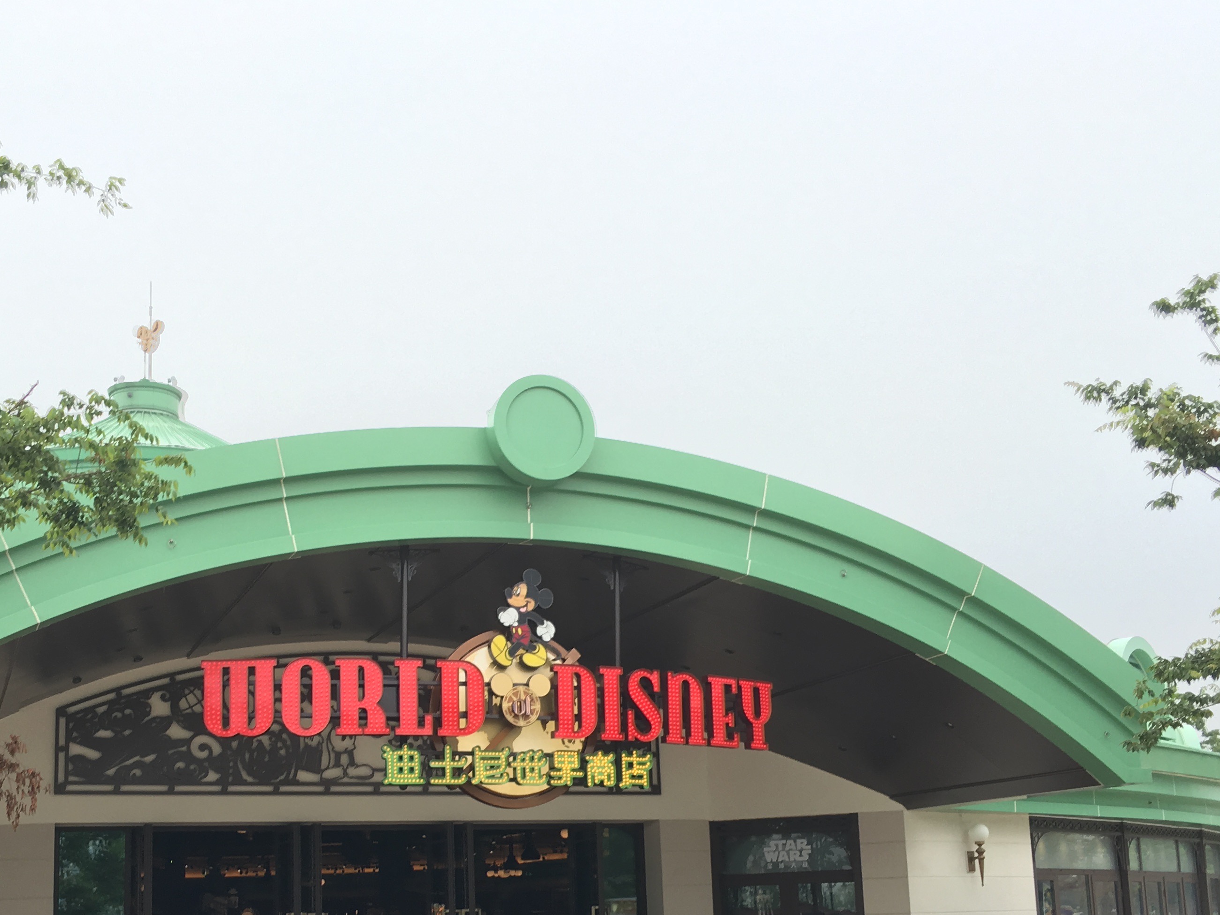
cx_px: 480
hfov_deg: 41.8
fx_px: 1586
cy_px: 703
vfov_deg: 31.5
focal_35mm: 45
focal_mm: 4.15
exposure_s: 1/274
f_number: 2.2
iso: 25
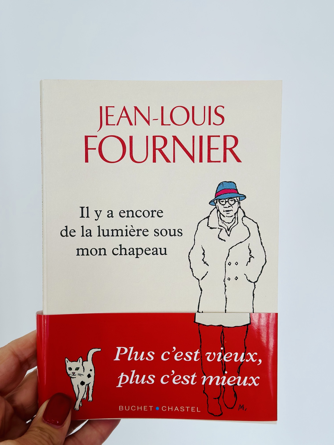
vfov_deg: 39.7
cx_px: 167
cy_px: 222
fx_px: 618
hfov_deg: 30.3
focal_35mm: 48
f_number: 1.78
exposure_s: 1/50
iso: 125
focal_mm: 6.86
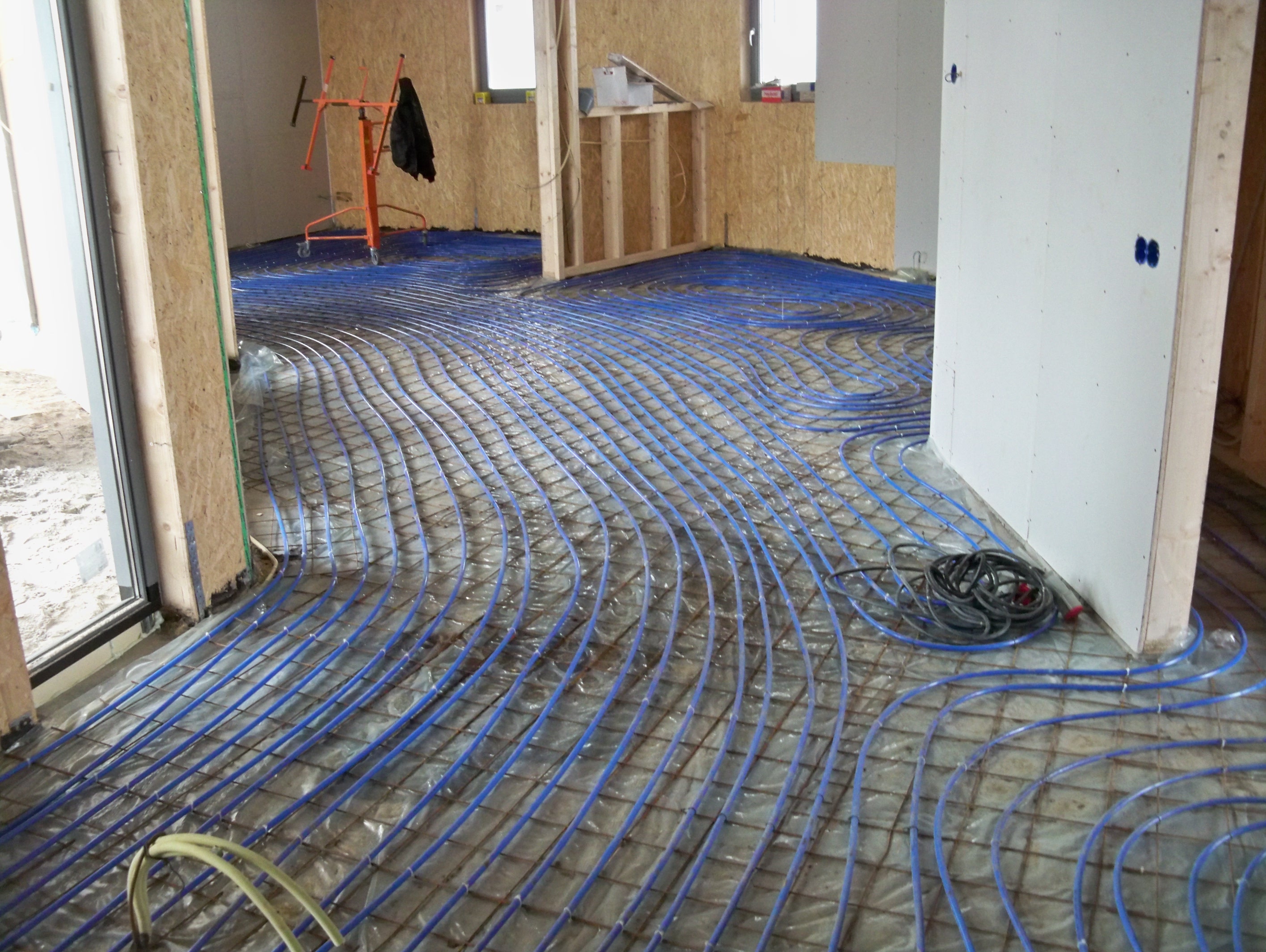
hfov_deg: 52.6
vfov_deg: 40.7
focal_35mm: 35
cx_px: 633
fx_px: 1281
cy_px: 476
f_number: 3.5
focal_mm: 6.2
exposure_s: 1/25
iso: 400
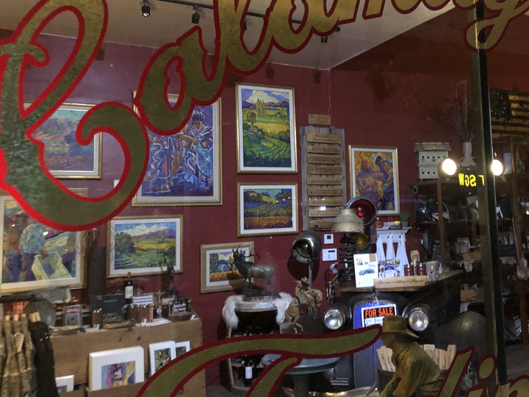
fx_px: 611
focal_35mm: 40
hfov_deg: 46.0
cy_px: 153
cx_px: 359
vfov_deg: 35.8
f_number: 1.8
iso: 160
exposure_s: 1/4
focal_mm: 4
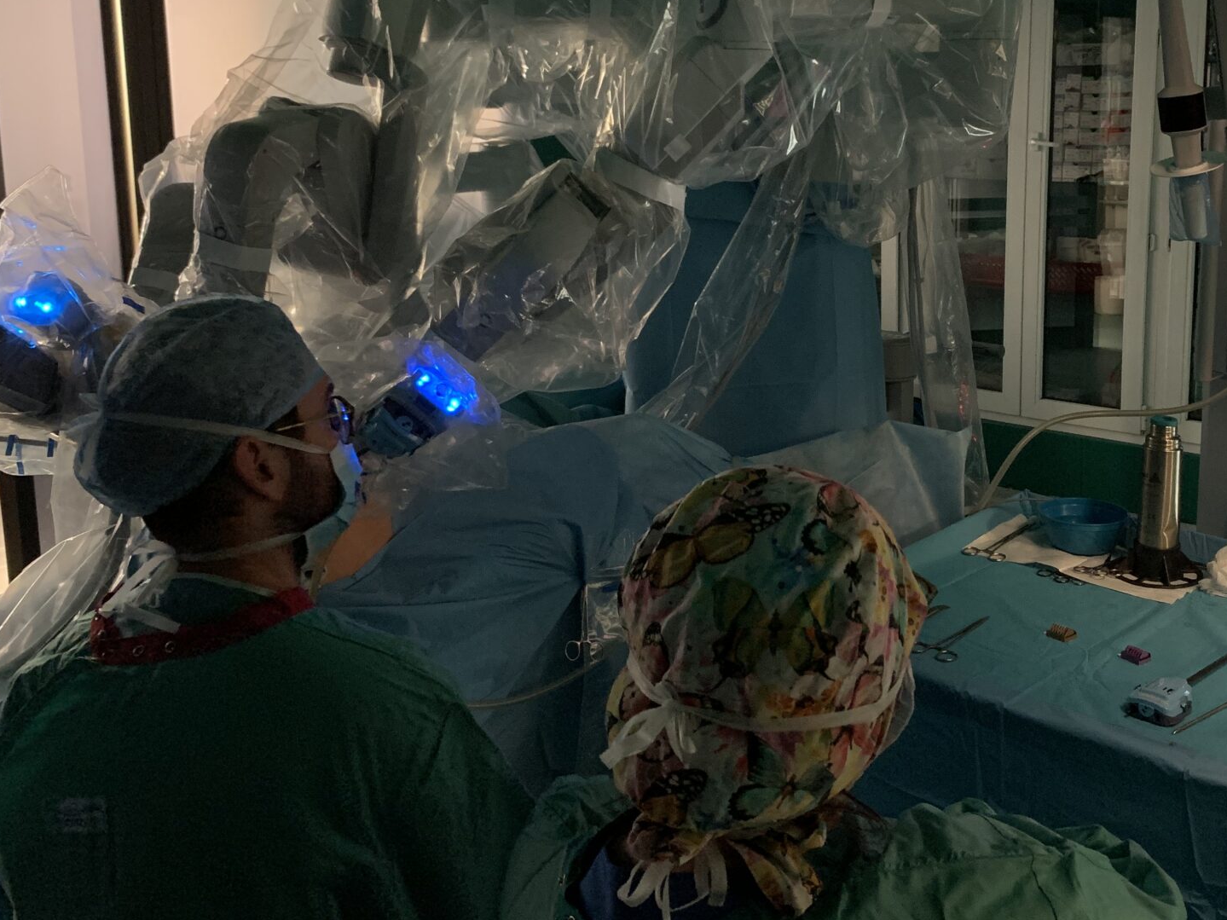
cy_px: 335
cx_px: 801
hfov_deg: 49.4
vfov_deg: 38.4
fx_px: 1311
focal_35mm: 37
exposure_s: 1/50
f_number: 1.8
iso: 320
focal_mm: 4.25
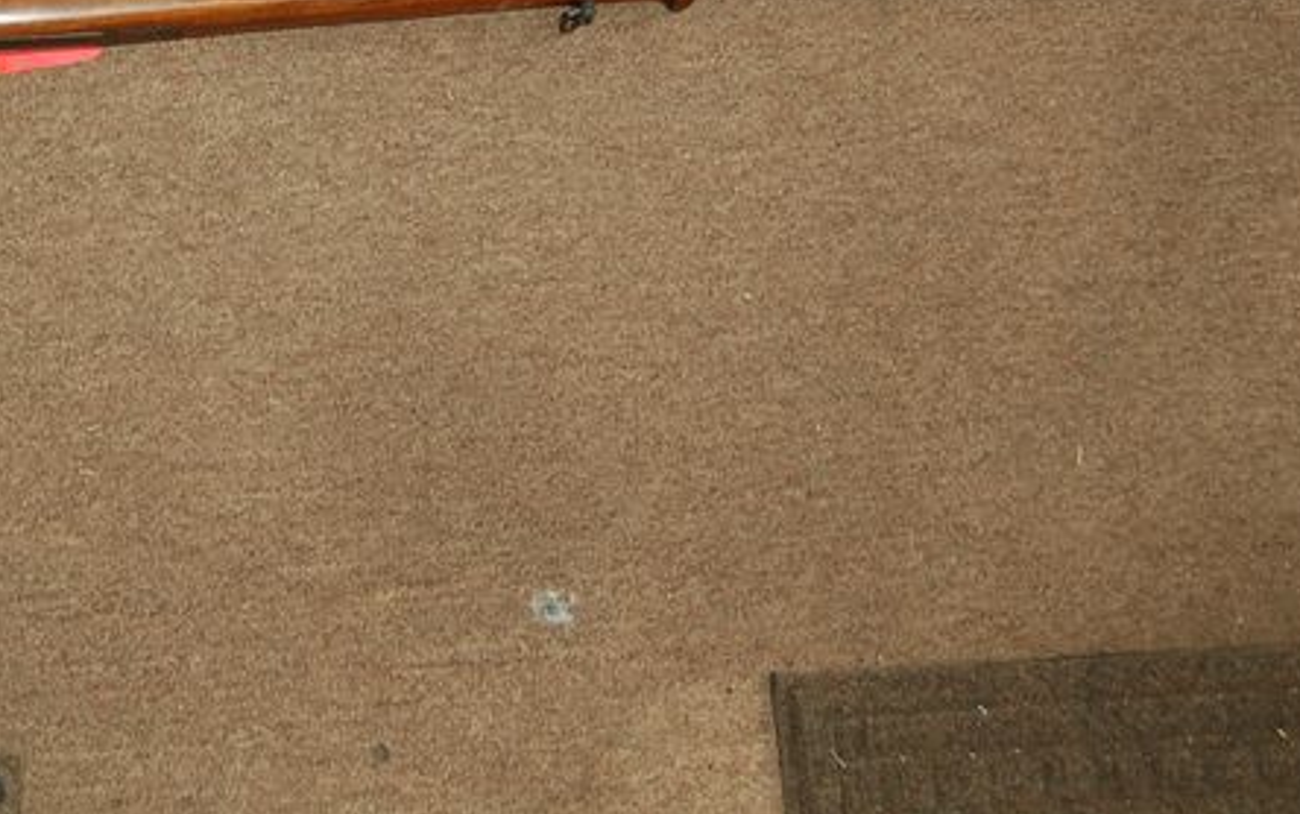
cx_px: 179
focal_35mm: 68
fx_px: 2410
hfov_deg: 29.2
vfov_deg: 18.9
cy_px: 104
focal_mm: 22
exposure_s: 1/60
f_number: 3.8
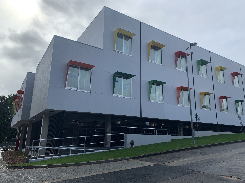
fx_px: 184
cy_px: 92
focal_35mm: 26
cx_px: 122
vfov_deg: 53.1
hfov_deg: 67.3
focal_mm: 4.25
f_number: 1.8
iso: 25
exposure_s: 1/2481
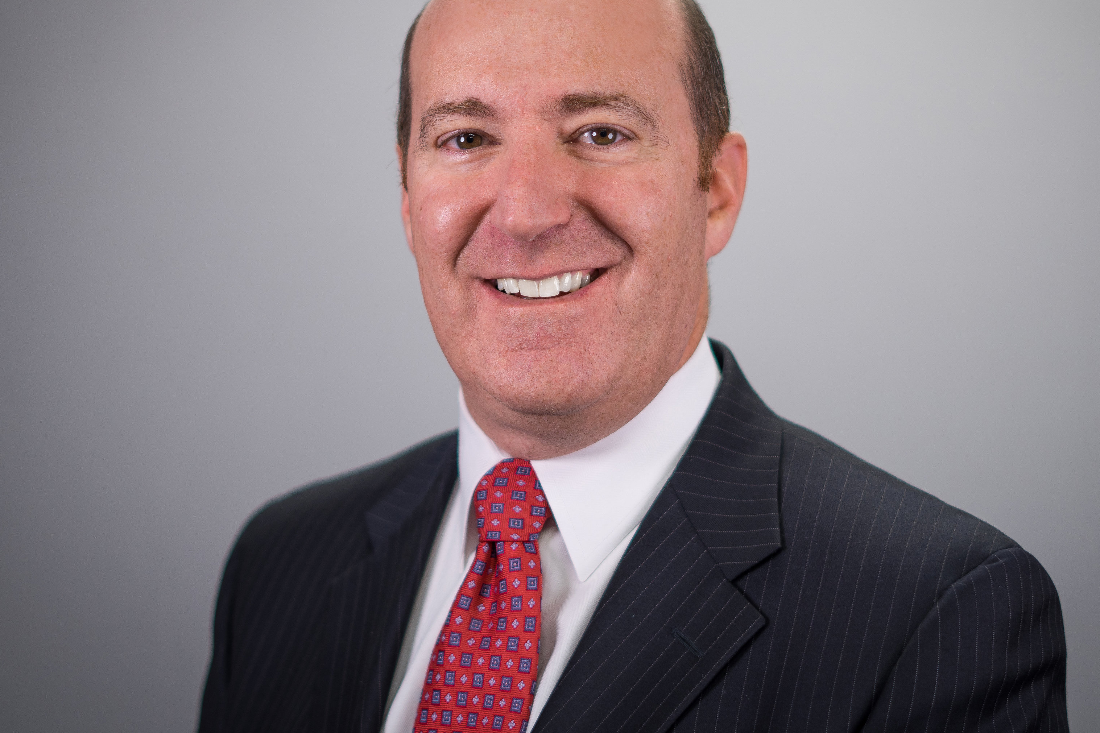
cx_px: 594
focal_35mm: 89
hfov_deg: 22.9
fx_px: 2719
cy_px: 304
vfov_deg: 15.3
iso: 100
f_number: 1.8
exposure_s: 1/80
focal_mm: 50
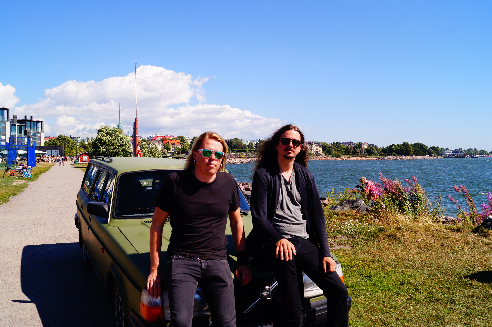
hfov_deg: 62.0
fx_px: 410
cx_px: 246
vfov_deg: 43.5
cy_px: 164
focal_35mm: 30
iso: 100
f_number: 8
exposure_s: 1/320
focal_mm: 20
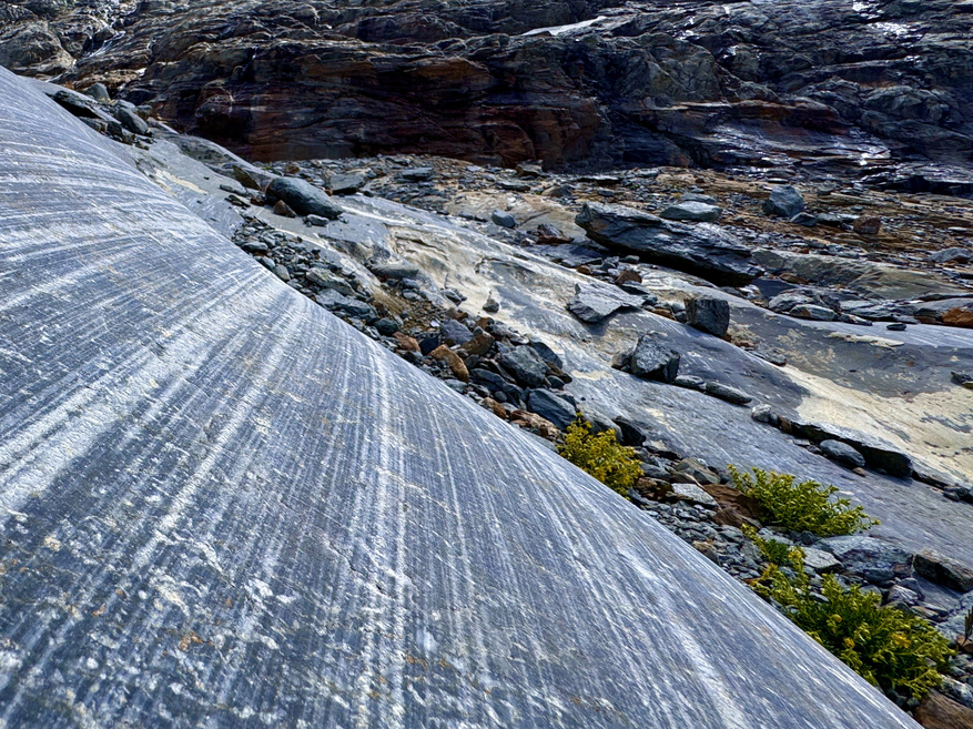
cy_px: 247
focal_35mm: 23
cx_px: 229
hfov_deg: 68.5
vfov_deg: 57.6
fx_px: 646
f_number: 2.2
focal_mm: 2.22
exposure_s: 1/1748
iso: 50
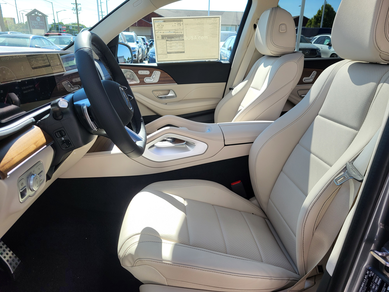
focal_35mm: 26
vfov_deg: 53.1
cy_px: 146
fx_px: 292
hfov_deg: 67.3
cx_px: 194
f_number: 1.8
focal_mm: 5.4
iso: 40
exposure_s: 1/777
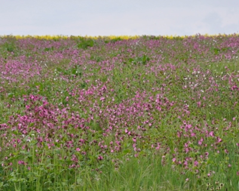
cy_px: 112
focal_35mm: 216
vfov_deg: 7.2
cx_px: 135
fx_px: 1526
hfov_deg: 9.0
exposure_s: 1/250
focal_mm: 105
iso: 200
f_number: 8
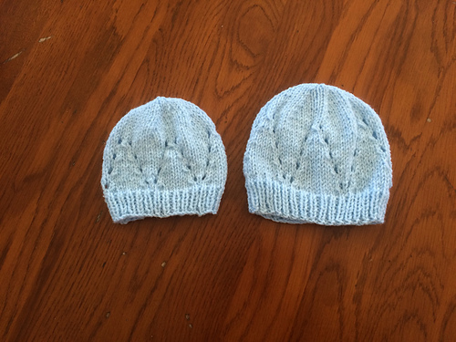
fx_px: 382
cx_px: 228
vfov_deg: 48.2
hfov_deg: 61.7
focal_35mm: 29
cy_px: 171
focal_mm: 4.15
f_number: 2.2
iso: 50
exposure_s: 1/33
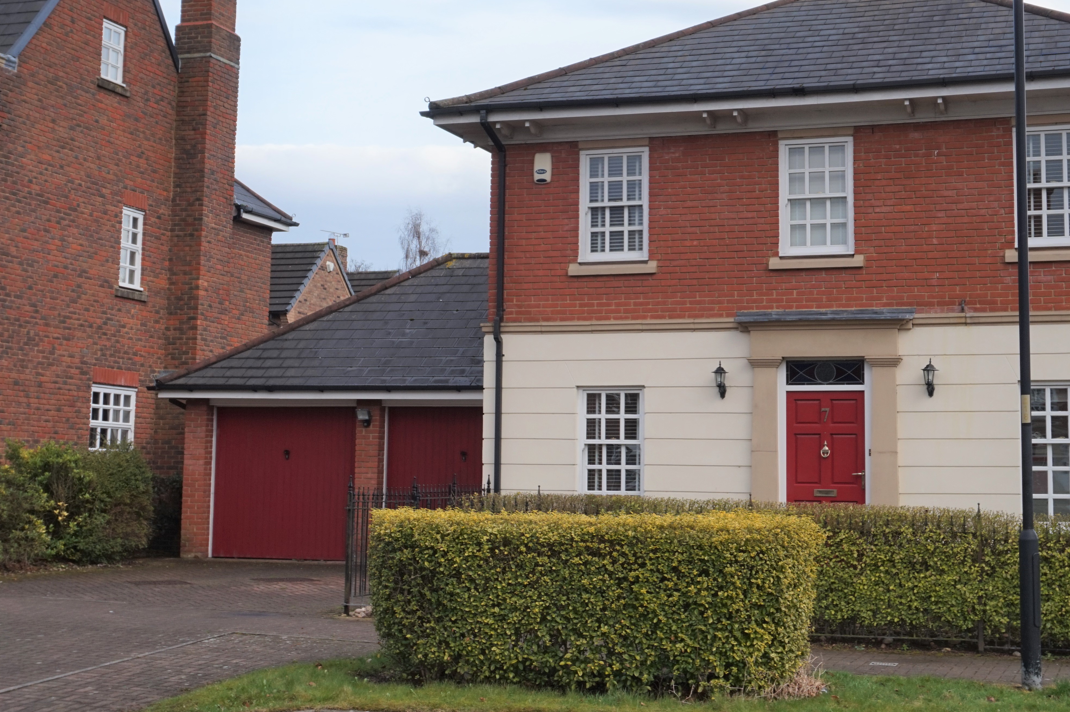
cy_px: 262
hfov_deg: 34.5
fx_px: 1723
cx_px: 606
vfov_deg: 23.3
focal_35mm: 58
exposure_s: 1/100
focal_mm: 28
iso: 100
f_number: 8
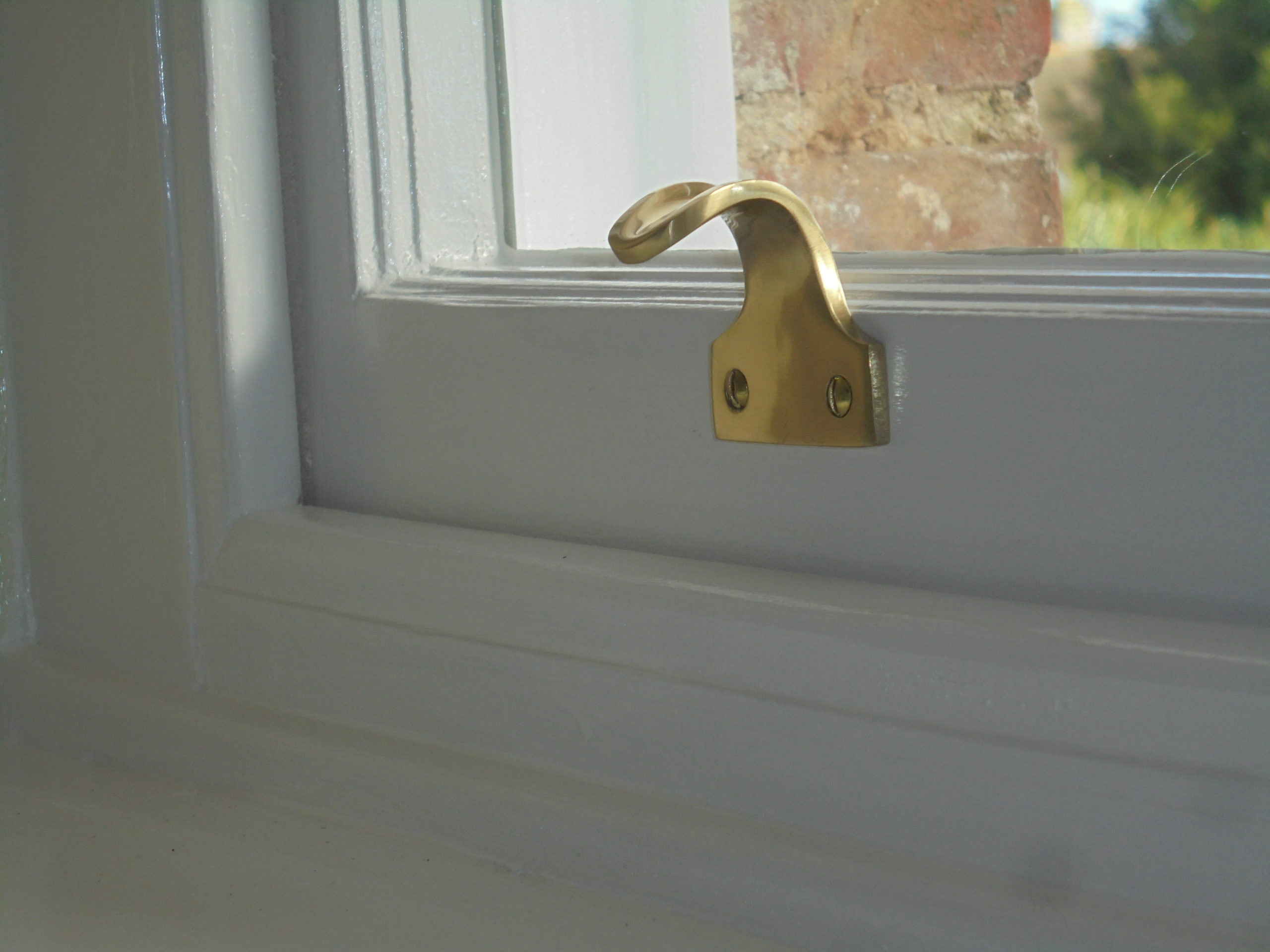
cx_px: 635
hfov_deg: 18.4
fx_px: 3926
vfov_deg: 13.8
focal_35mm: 107
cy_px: 476
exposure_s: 1/100
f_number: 5.1
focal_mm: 19.2
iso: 100
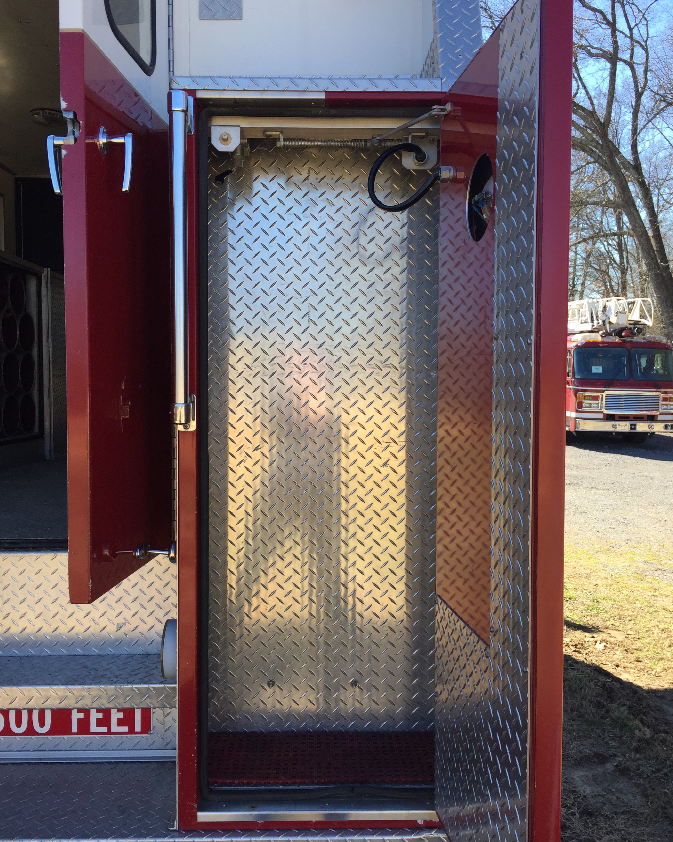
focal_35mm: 31
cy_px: 418
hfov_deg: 47.1
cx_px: 331
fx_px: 772
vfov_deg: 57.2
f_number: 2.2
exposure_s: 1/534
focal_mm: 4.15
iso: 32
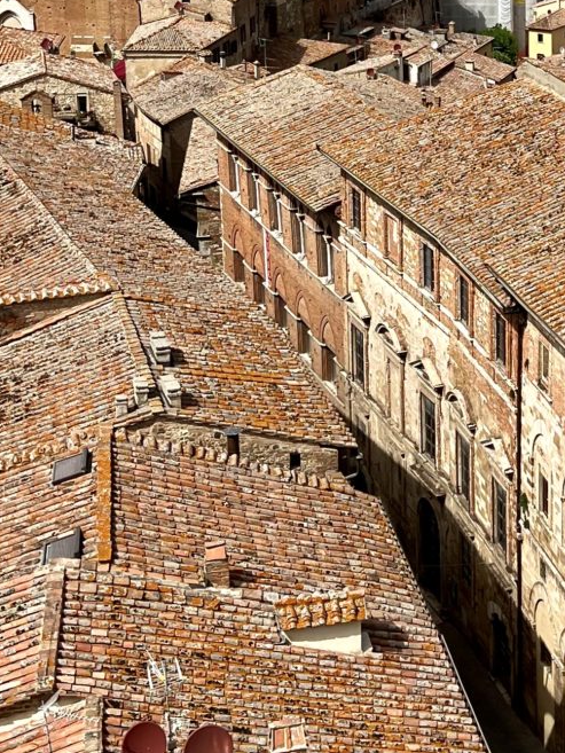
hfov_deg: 17.8
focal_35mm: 81
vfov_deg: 23.8
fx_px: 1762
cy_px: 149
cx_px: 566
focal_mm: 5.7
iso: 50
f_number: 1.5
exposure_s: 1/6579
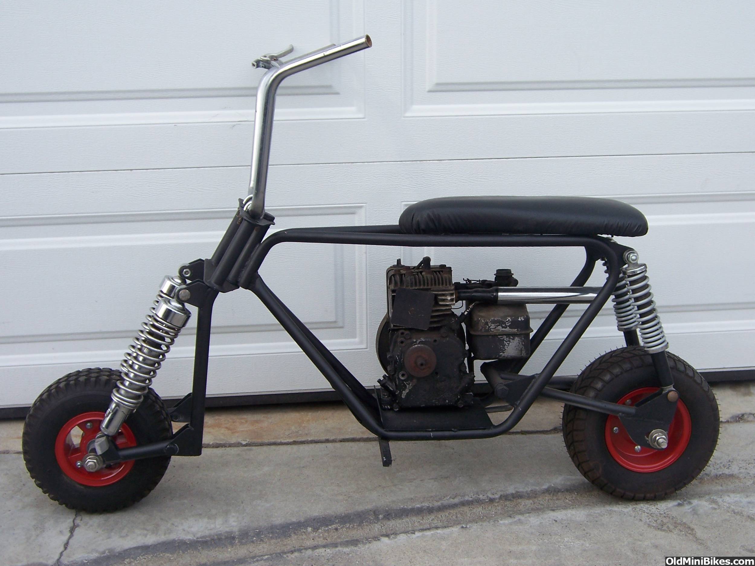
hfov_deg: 38.9
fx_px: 1069
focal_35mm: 49
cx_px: 378
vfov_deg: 29.7
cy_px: 283
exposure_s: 1/180
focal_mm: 8.2
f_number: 4
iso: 80
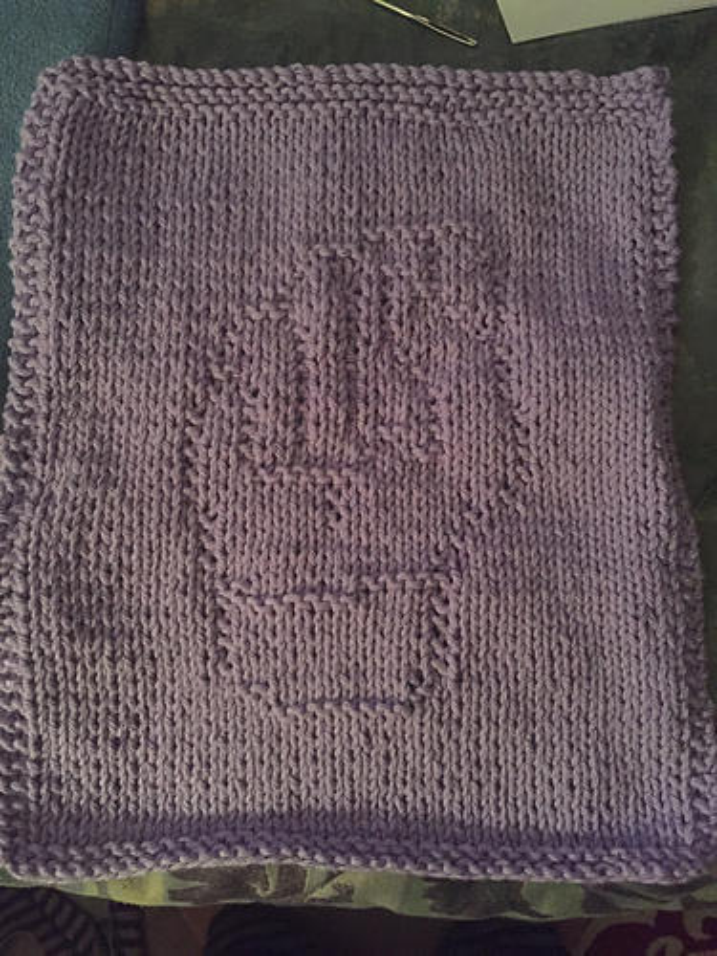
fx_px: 801
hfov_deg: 48.2
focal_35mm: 29
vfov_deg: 61.7
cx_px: 358
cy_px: 478
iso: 1000
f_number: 2.2
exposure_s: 1/15
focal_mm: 4.15
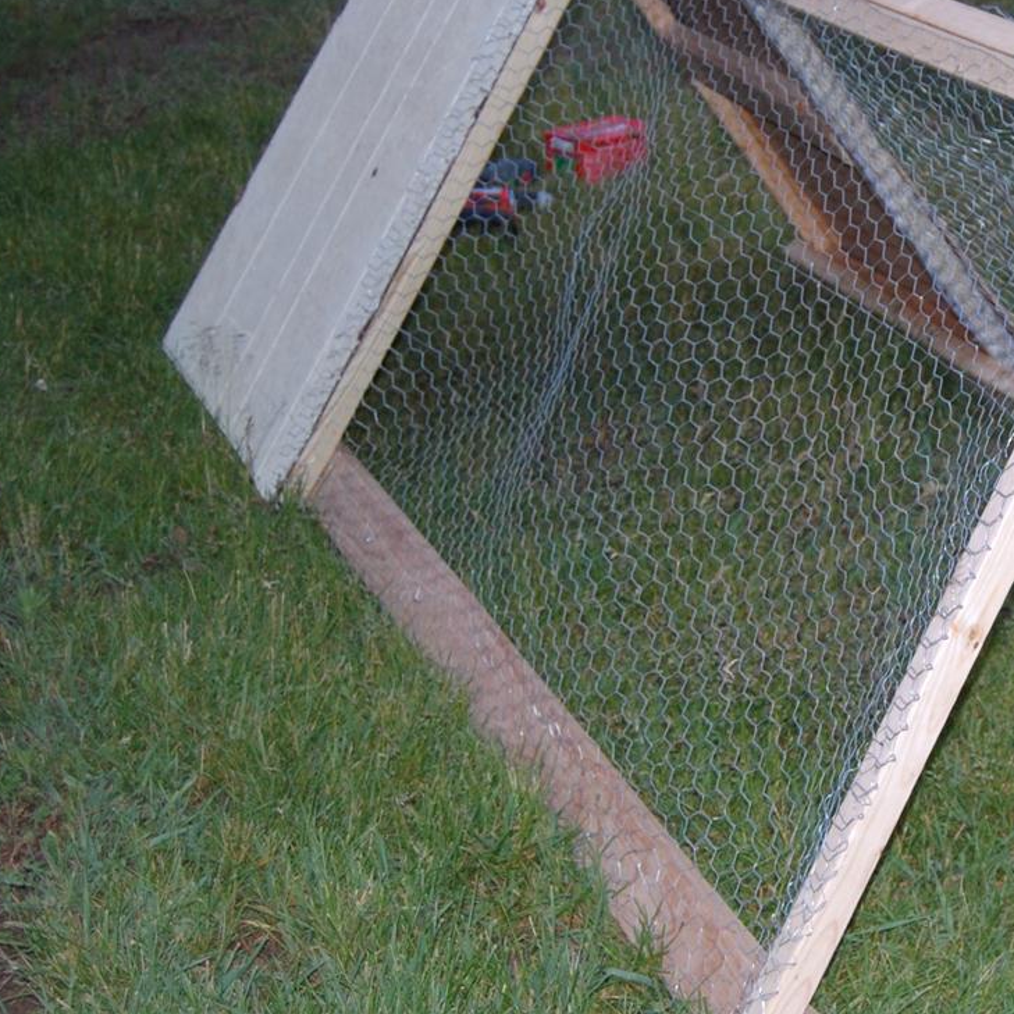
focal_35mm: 88
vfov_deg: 19.7
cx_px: 1020
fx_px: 2915
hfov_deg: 19.2
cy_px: 453
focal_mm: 31
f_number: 4.5
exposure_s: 1/60
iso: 400
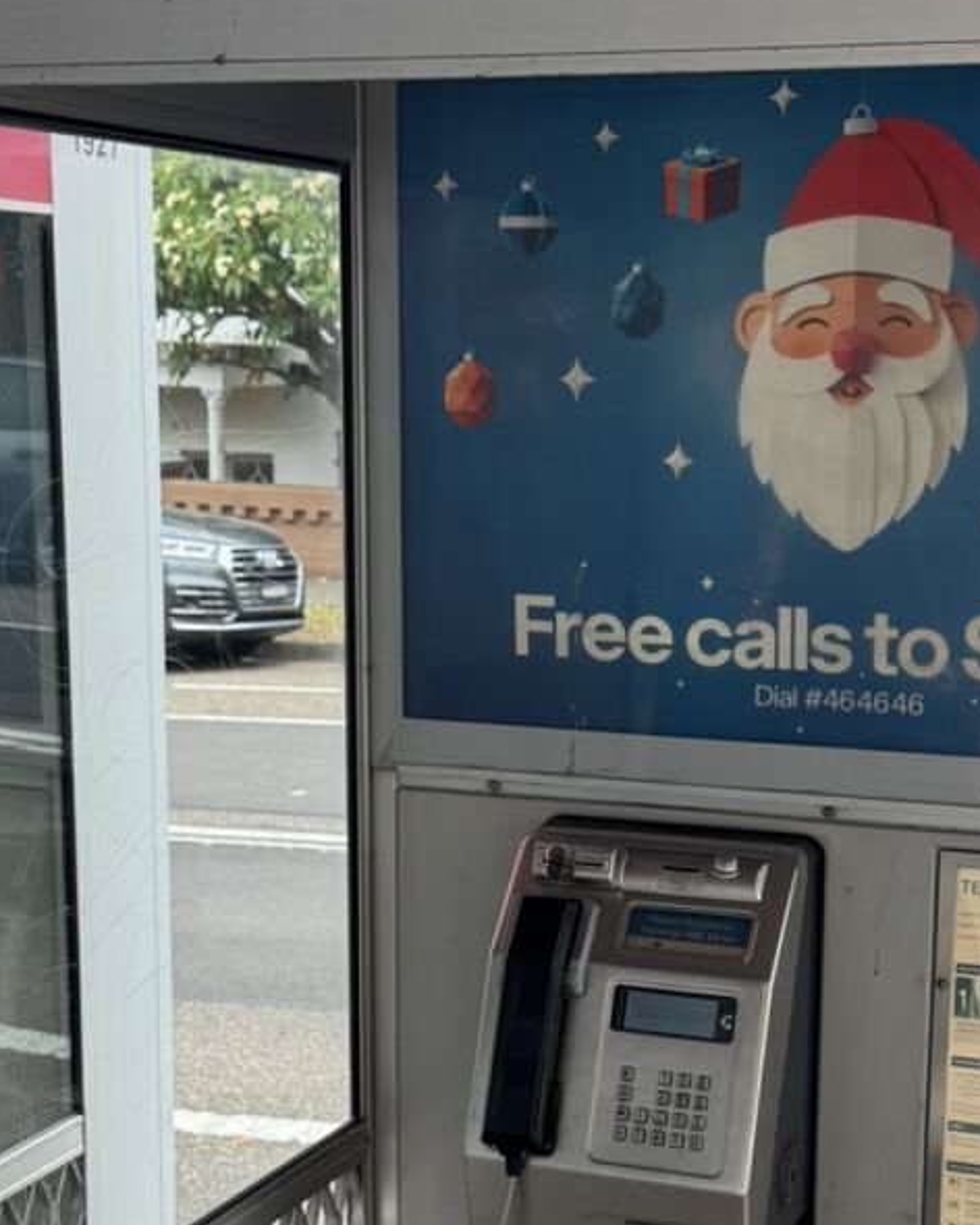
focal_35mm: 66
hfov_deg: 23.1
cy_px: 865
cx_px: 524
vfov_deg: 28.4
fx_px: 2393
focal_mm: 6.76
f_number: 1.78
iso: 80
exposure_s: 1/535
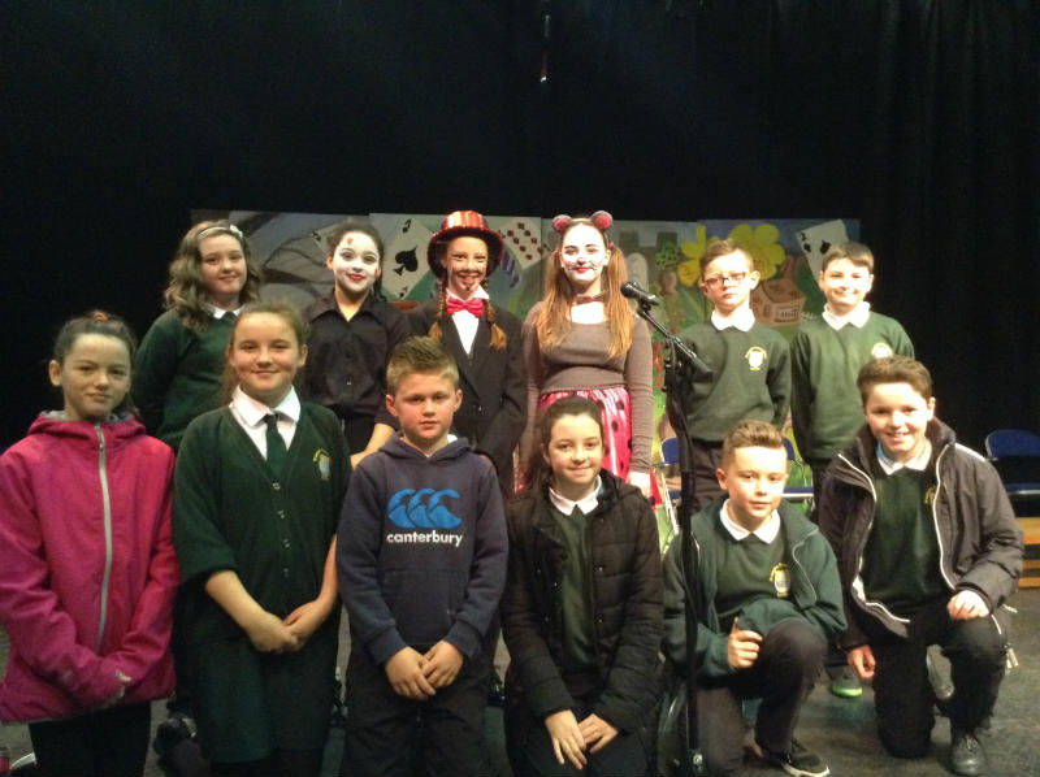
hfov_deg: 55.4
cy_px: 388
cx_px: 520
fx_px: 990
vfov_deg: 42.9
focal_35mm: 33
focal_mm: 3.3
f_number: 2.4
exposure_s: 1/17
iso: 400
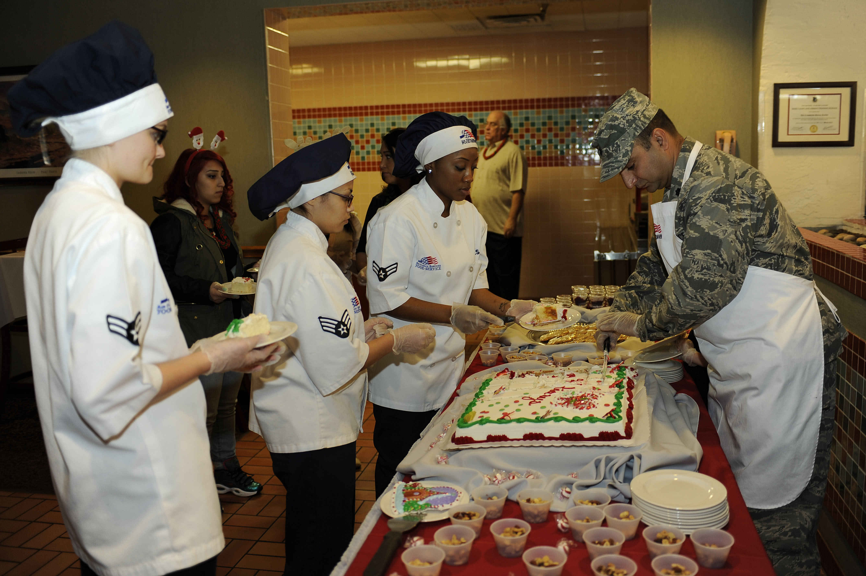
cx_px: 433
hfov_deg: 65.5
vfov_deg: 46.3
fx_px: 673
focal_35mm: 28
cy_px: 288
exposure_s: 1/80
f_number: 2.8
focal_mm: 28
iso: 320
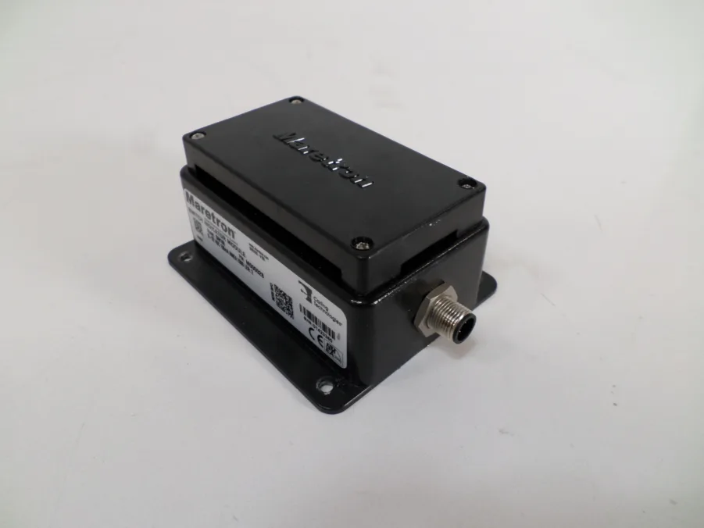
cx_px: 352
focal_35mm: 25
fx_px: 509
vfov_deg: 54.9
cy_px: 264
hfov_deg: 69.4
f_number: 2.5
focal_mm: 4.5
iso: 80
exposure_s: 1/45
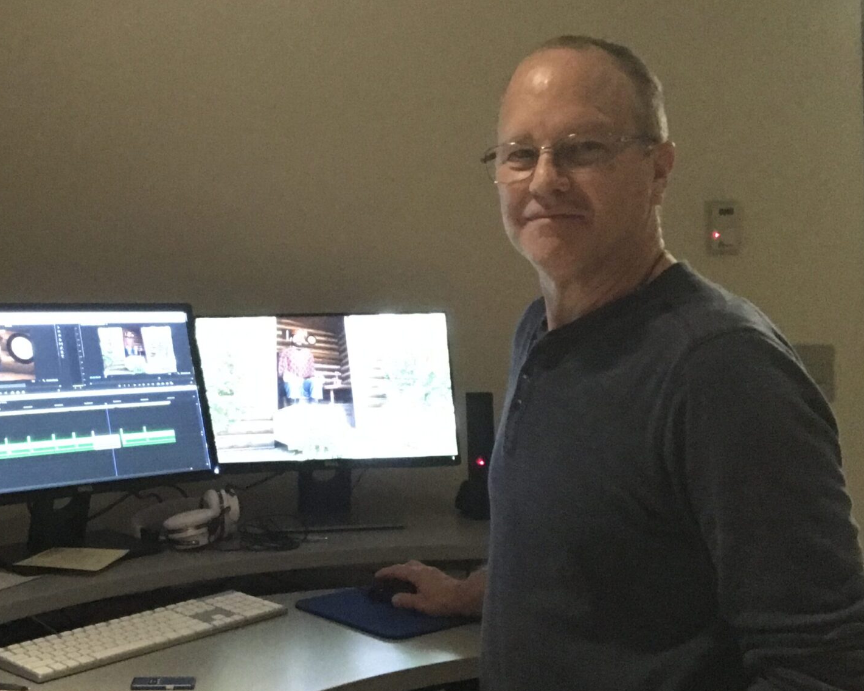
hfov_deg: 41.3
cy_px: 280
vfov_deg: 34.1
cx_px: 270
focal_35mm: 44
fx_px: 1125
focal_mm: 2.87
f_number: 2.2
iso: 500
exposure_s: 1/15
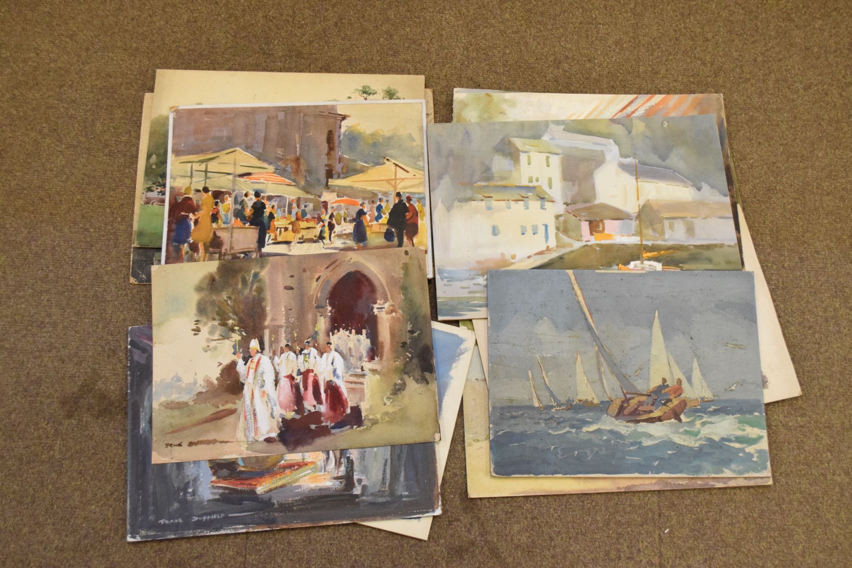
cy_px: 284
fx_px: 923
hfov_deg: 49.6
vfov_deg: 34.2
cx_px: 426
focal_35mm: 39
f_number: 5
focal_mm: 26
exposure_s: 1/100
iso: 3200
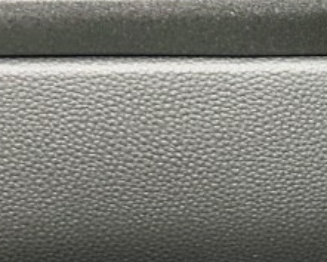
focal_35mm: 217
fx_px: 2101
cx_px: 713
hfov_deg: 8.3
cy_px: 295
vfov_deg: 7.1
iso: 640
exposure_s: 1/24
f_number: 1.78
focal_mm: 6.86
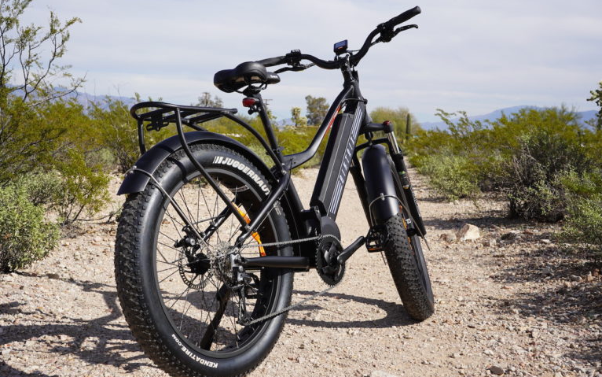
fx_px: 755
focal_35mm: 46
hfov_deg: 43.5
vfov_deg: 28.0
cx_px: 301
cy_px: 194
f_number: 11
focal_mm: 45
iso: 100
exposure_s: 1/160
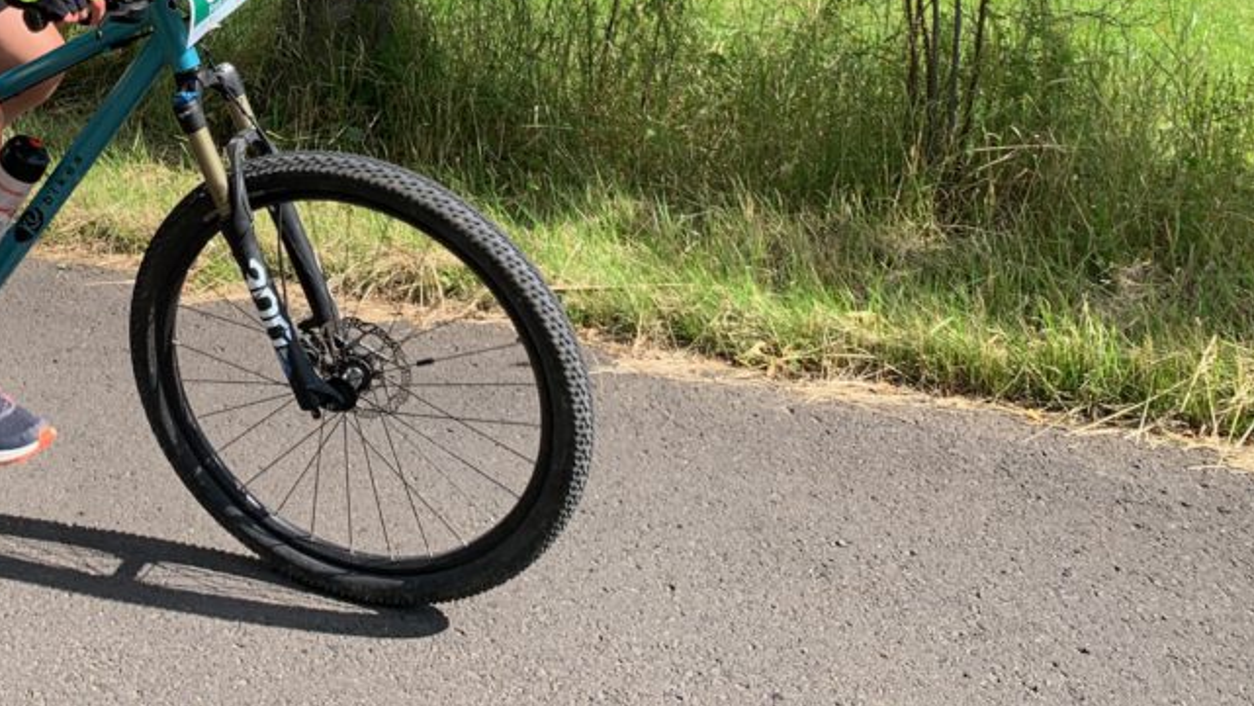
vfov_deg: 21.6
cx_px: 198
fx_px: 1763
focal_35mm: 53
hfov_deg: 37.3
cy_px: -57
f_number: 1.8
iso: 25
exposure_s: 1/1043
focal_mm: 4.25
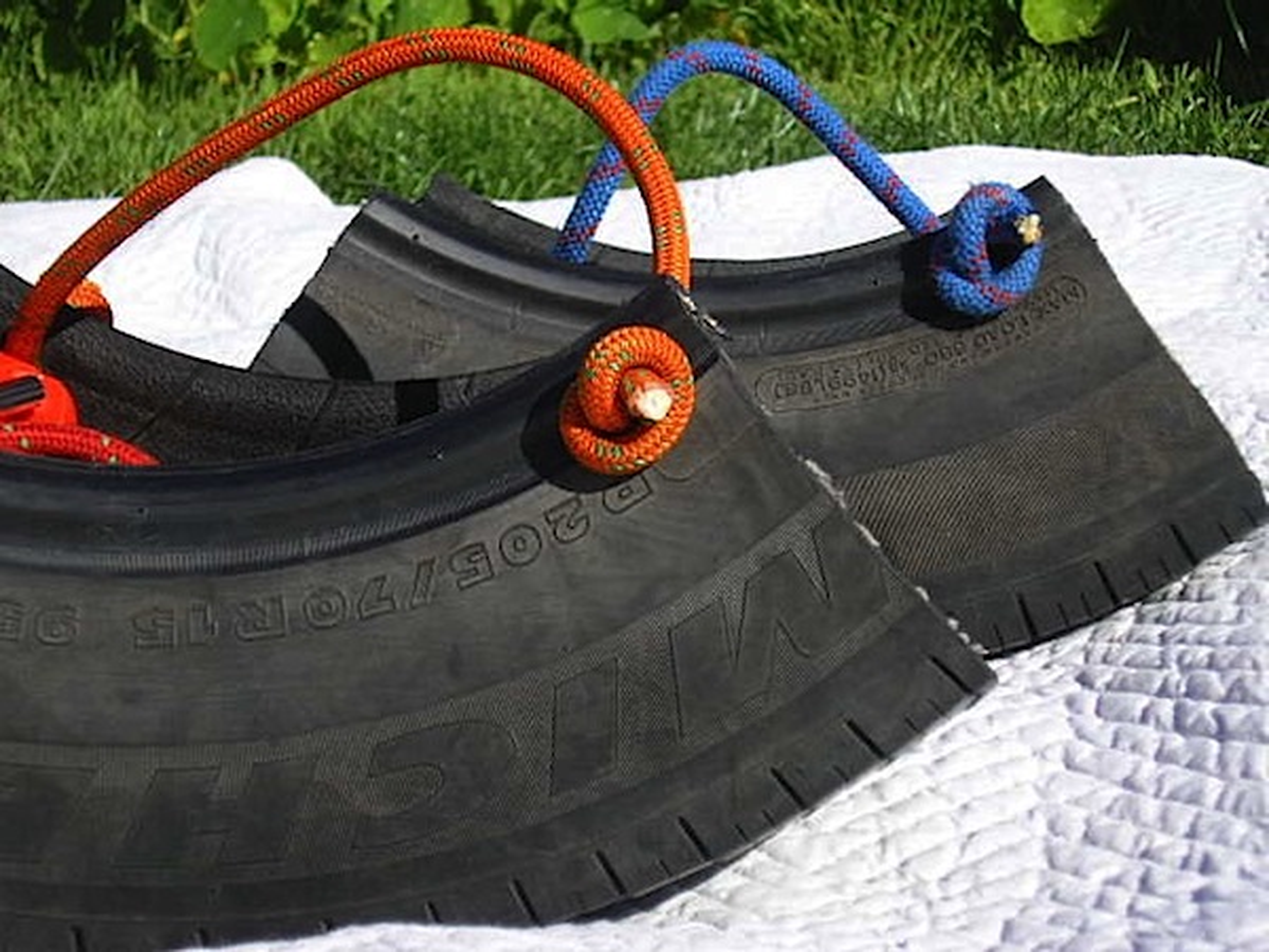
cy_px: 476
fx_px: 3043
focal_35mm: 83
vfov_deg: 17.8
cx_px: 634
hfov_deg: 23.6
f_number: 4.3
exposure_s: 1/500
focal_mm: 12.8
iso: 50
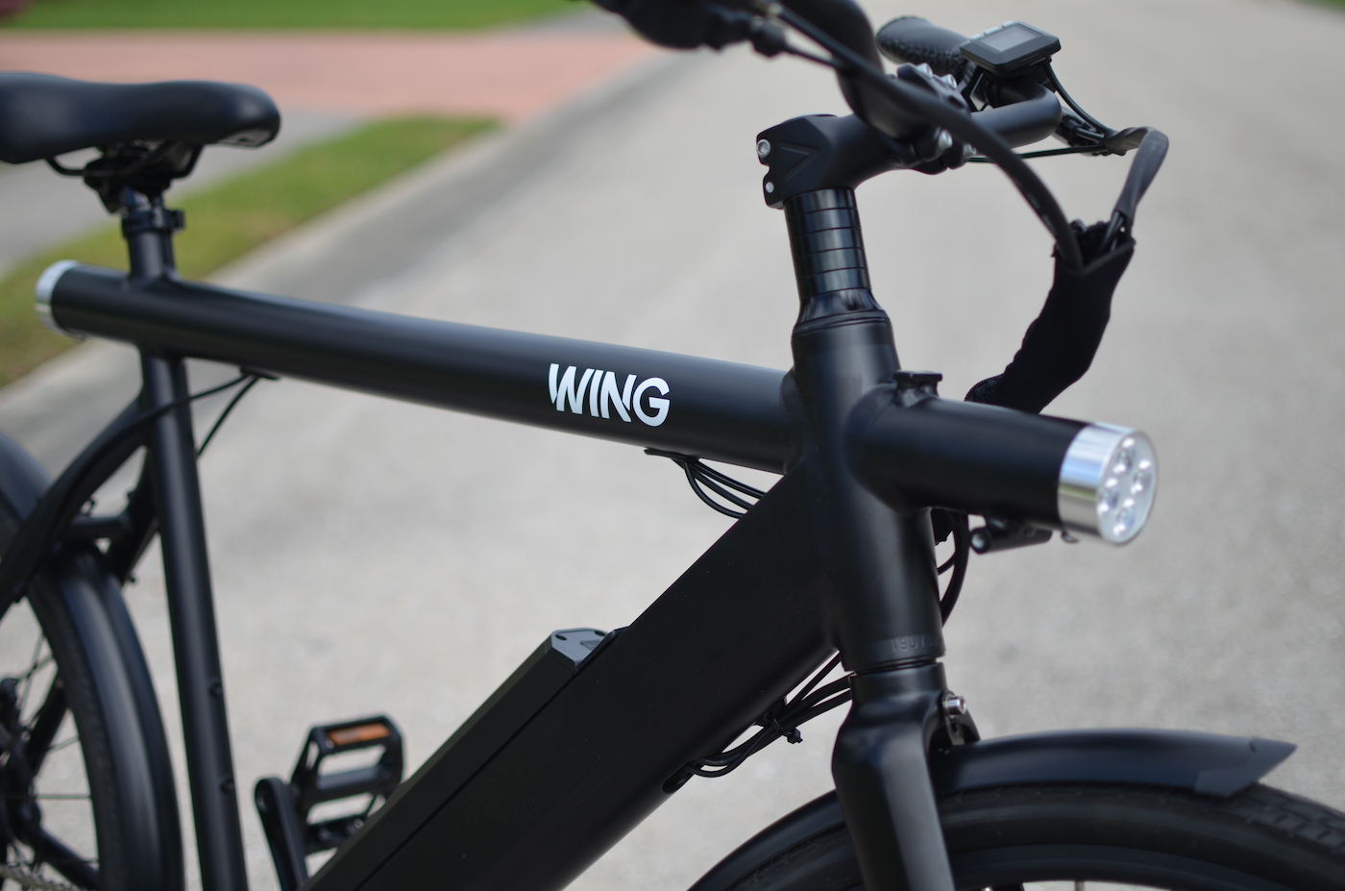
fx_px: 1957
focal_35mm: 52
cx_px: 672
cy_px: 446
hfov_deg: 37.9
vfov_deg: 25.6
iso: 100
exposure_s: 1/2500
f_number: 1.8
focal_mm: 35
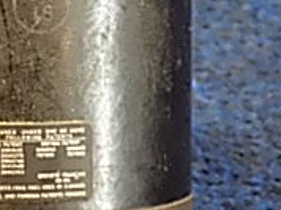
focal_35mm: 252
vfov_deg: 5.9
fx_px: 2043
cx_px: 11
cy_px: 63
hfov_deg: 7.8
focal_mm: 12.5
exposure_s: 1/8
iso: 400
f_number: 4.2
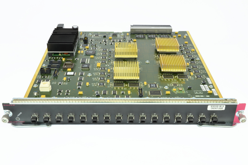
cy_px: 82
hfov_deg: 42.4
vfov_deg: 28.8
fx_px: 320
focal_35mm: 46
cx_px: 124
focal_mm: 31
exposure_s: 1
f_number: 14
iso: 100
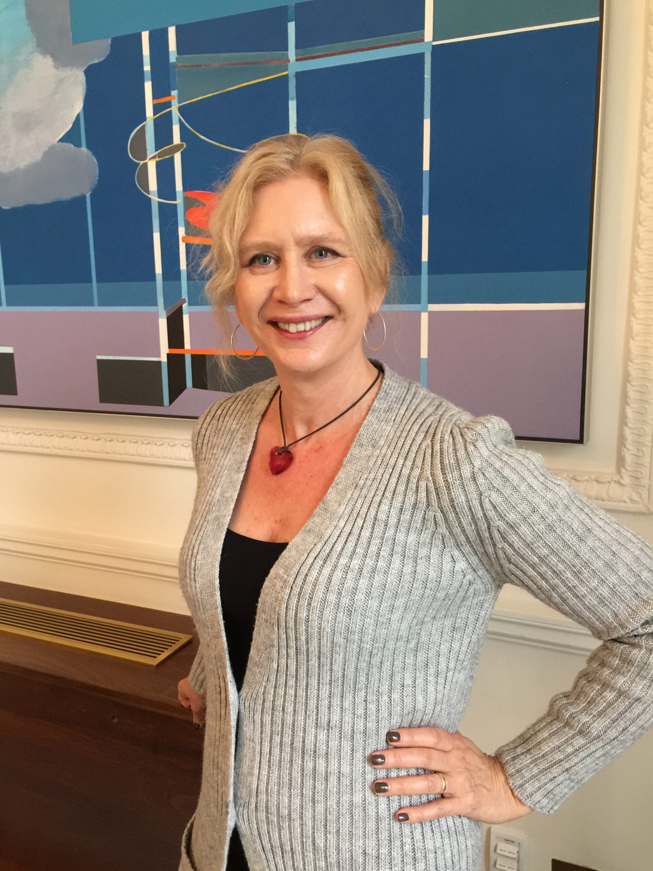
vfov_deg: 61.7
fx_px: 729
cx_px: 326
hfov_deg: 48.2
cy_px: 436
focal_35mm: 29
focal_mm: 4.15
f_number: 2.2
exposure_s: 1/17
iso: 125
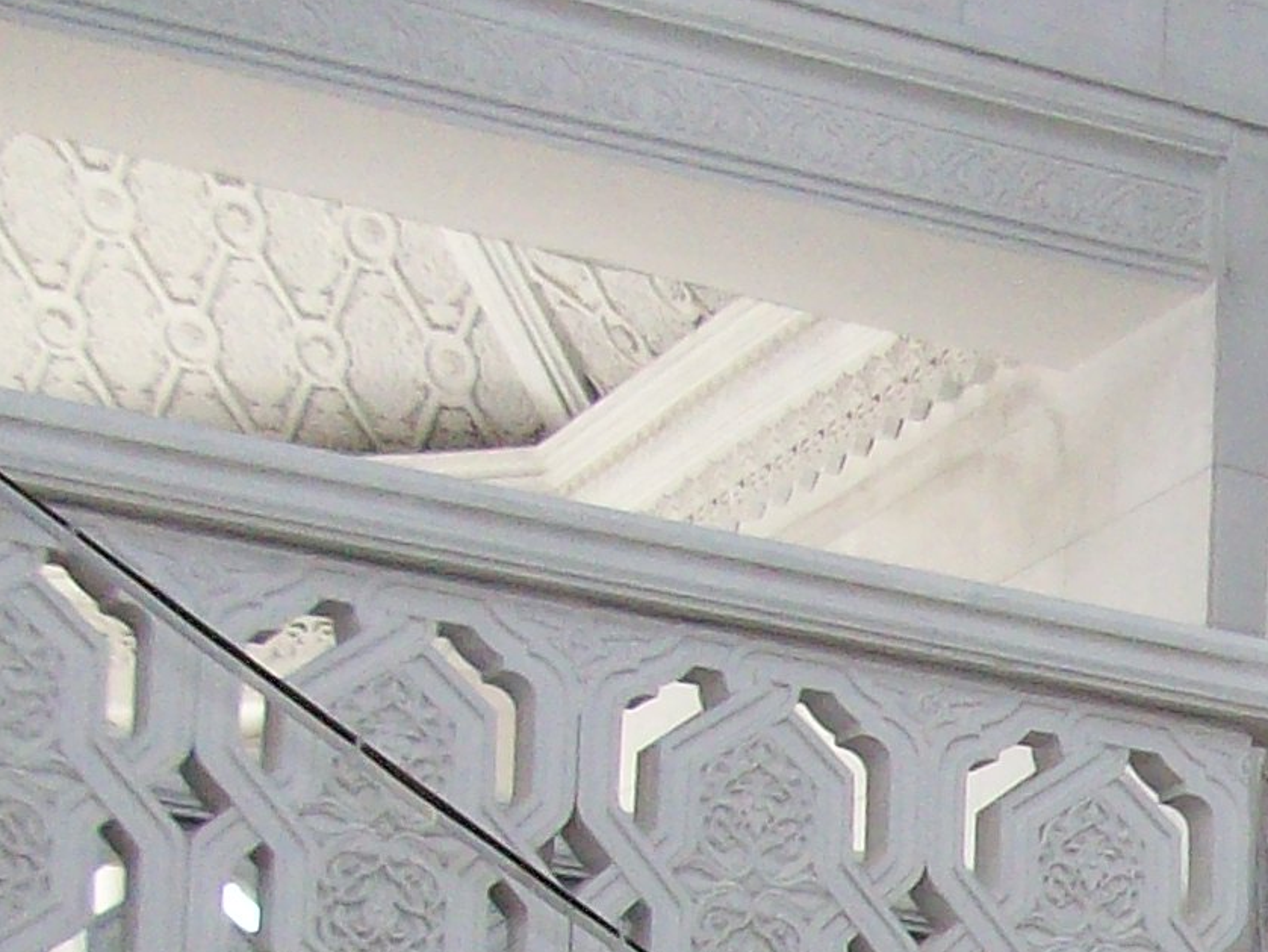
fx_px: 4873
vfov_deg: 10.6
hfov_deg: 13.4
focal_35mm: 133
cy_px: 1638
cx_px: 2252
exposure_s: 1/60.6
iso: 160
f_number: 2.8
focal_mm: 5.7
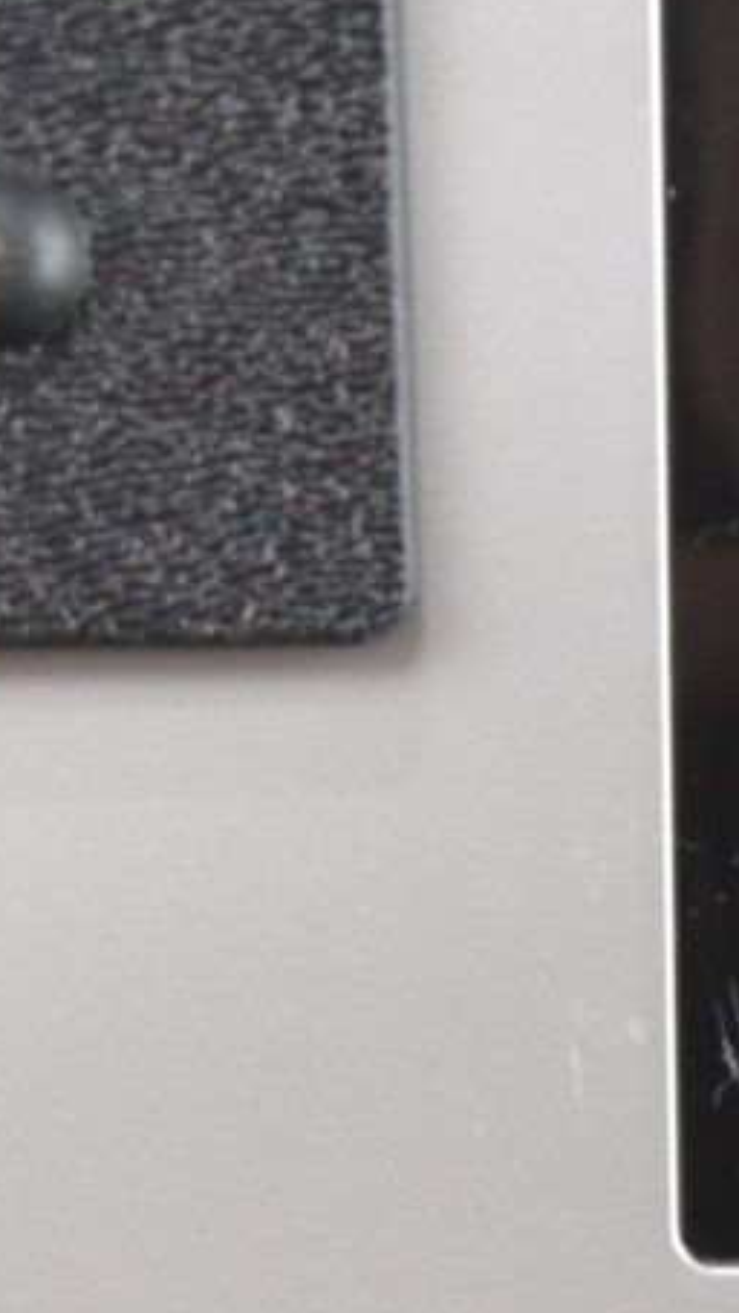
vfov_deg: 13.7
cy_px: 1714
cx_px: 1101
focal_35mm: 151
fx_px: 5259
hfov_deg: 7.9
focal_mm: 32
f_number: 6.3
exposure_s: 1/50
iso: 1600
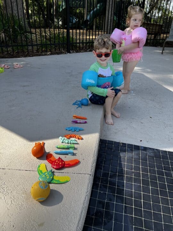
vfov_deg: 67.3
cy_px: 116
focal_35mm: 26
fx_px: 173
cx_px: 86
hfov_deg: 53.1
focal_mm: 5.7
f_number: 1.5
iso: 50
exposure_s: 1/1553
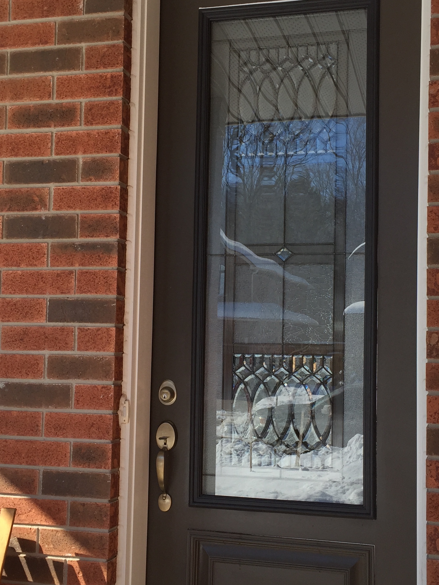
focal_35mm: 49
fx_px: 829
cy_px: 298
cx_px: 241
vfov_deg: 38.9
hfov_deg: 29.7
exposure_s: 1/746
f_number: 2.2
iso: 32
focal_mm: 4.15
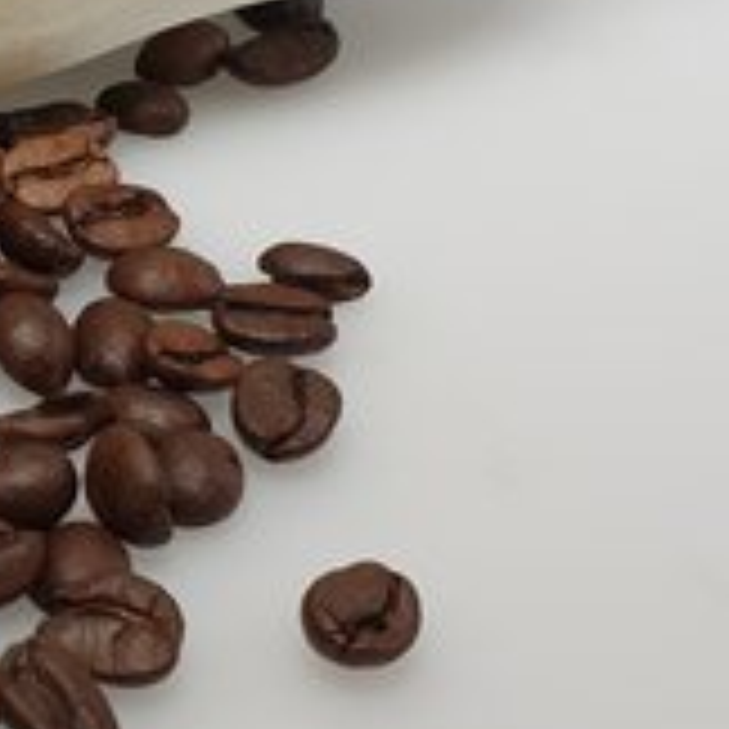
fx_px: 2359
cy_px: 250
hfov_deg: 16.6
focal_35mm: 99
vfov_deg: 17.5
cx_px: -212
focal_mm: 4.3
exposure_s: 1/133
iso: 50
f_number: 2.4
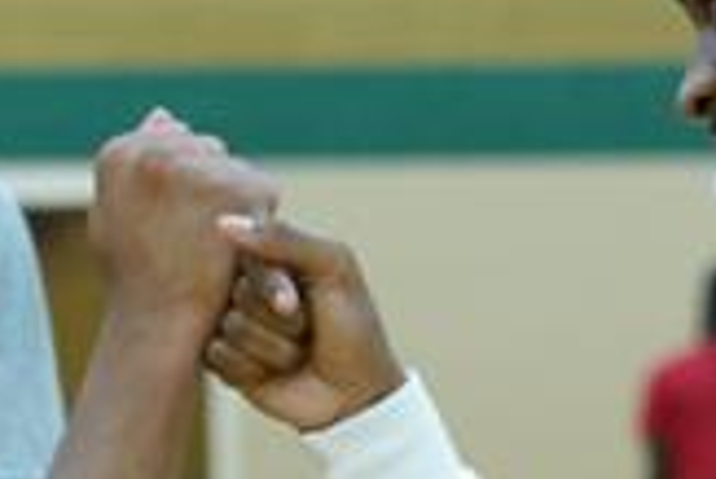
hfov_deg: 6.3
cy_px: 828
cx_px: 404
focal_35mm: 326
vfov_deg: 4.2
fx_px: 6489
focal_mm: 52
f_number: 2.8
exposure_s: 1/640
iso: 3200
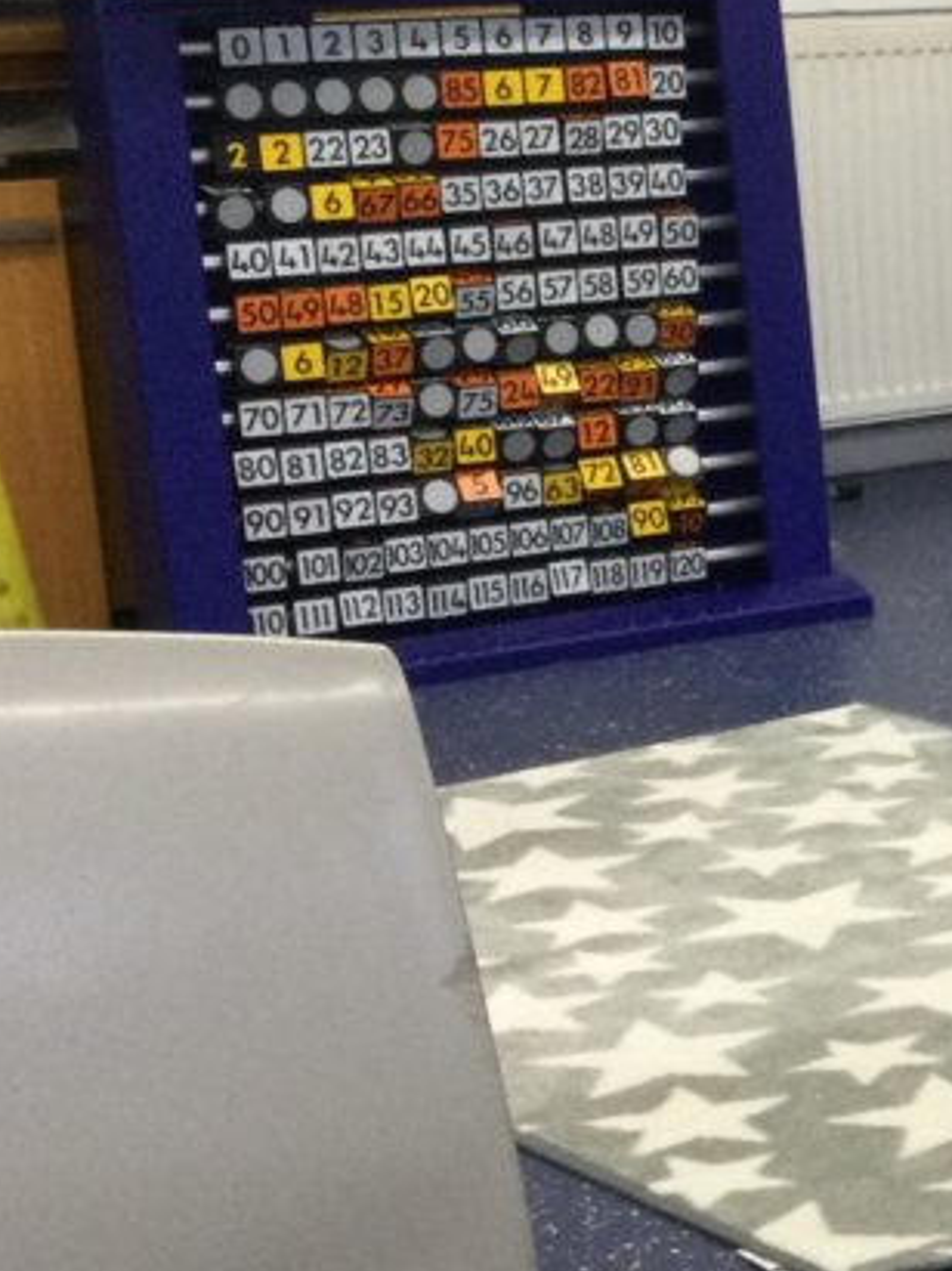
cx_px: 1749
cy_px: 802
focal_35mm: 95
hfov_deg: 13.8
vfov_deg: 20.6
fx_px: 3485
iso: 160
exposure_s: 1/33
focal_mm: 3.3
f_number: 2.4
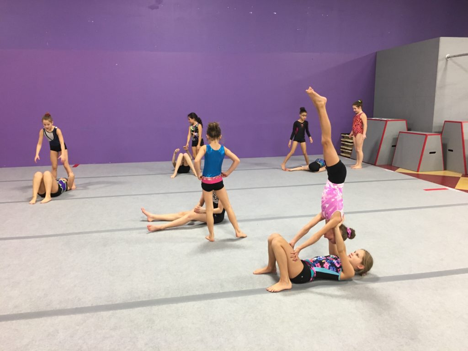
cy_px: 176
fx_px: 392
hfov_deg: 61.7
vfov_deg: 48.2
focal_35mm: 29
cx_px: 234
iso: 100
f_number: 2.2
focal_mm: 4.15
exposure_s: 1/30
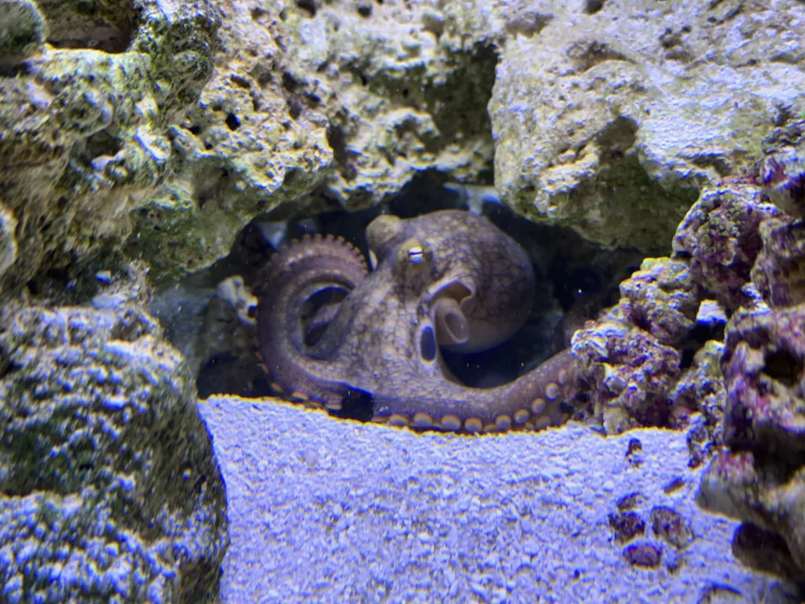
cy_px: 302
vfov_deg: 30.3
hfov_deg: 39.7
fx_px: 1116
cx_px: 402
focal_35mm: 48
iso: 50
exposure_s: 1/216
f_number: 1.78
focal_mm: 6.86
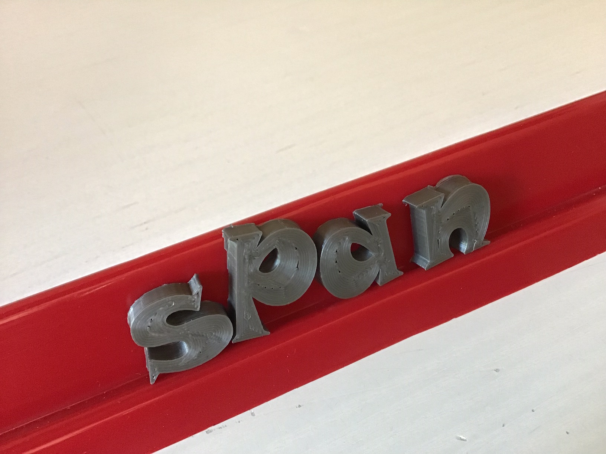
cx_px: 303
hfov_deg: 58.4
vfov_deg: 45.4
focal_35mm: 31
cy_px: 227
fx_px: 543
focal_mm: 3.3
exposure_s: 1/33
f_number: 2.4
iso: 200
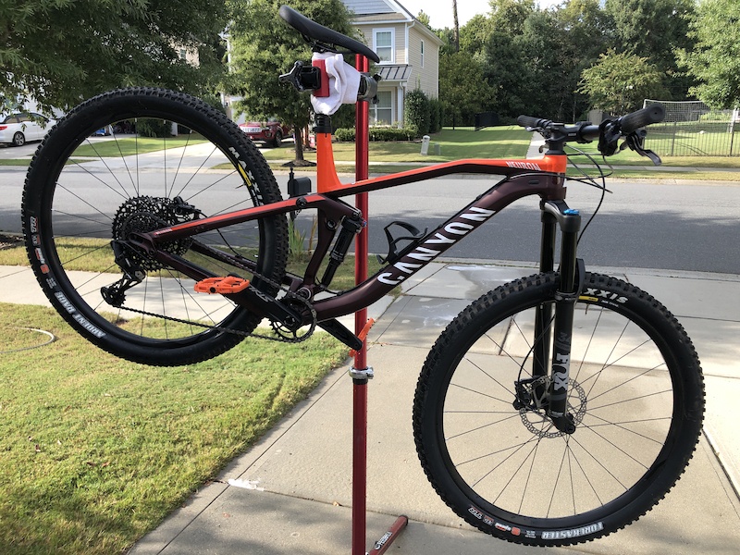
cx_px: 370
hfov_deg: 63.4
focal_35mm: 28
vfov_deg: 49.7
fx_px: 599
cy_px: 278
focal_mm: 3.99
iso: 20
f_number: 1.8
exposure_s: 1/445
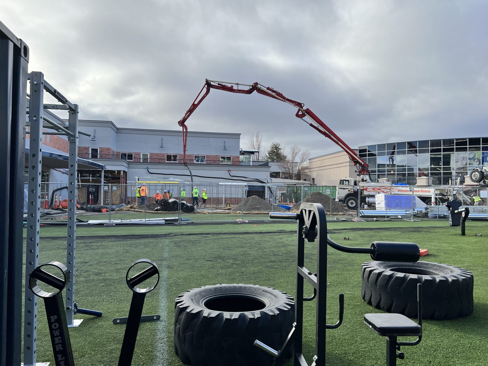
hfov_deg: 67.3
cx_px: 244
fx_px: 367
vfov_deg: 53.1
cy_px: 183
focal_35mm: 26
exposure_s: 1/2632
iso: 50
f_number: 1.5
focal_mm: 5.7
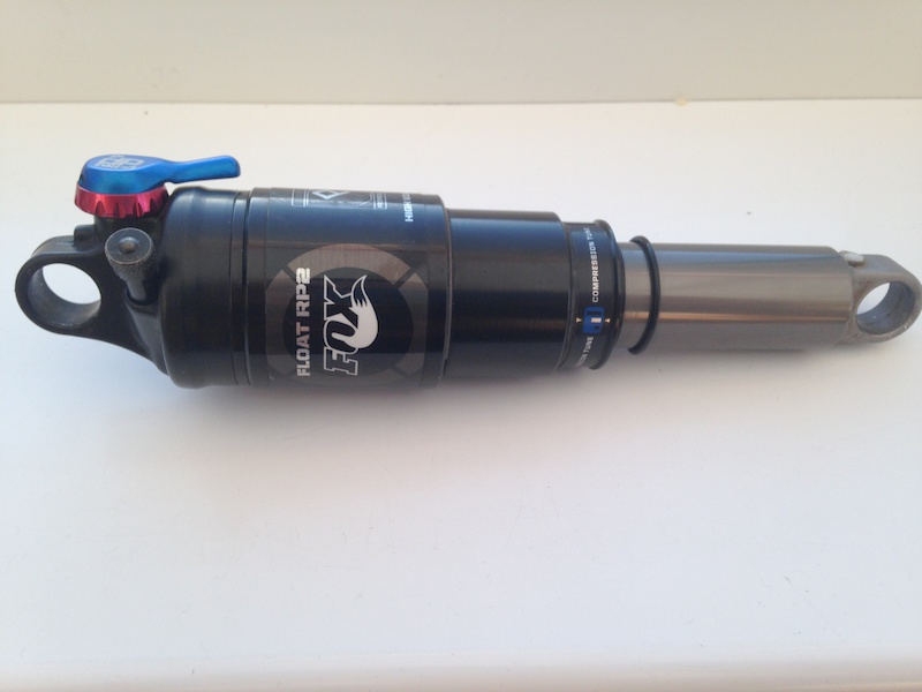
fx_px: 879
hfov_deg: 55.4
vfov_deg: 42.9
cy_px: 346
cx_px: 461
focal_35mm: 33
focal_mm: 4.12
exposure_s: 1/202
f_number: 2.4
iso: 50
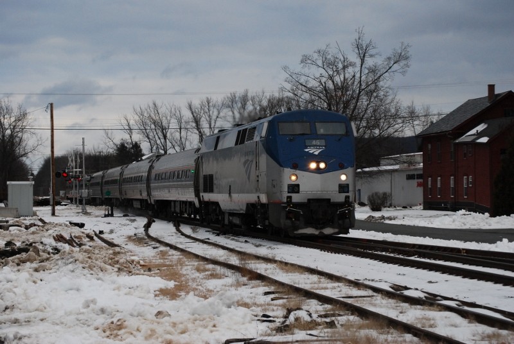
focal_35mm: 105
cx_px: 257
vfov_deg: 13.1
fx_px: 1501
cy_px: 172
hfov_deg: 19.4
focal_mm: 70
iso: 800
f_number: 11
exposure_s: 1/250
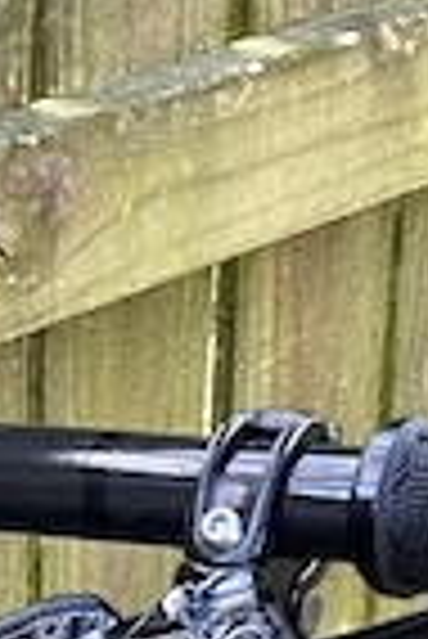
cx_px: 5
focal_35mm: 152
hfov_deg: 9.0
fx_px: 2704
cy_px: 1382
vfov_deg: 11.7
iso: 125
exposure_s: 1/77
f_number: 1.6
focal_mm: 5.1
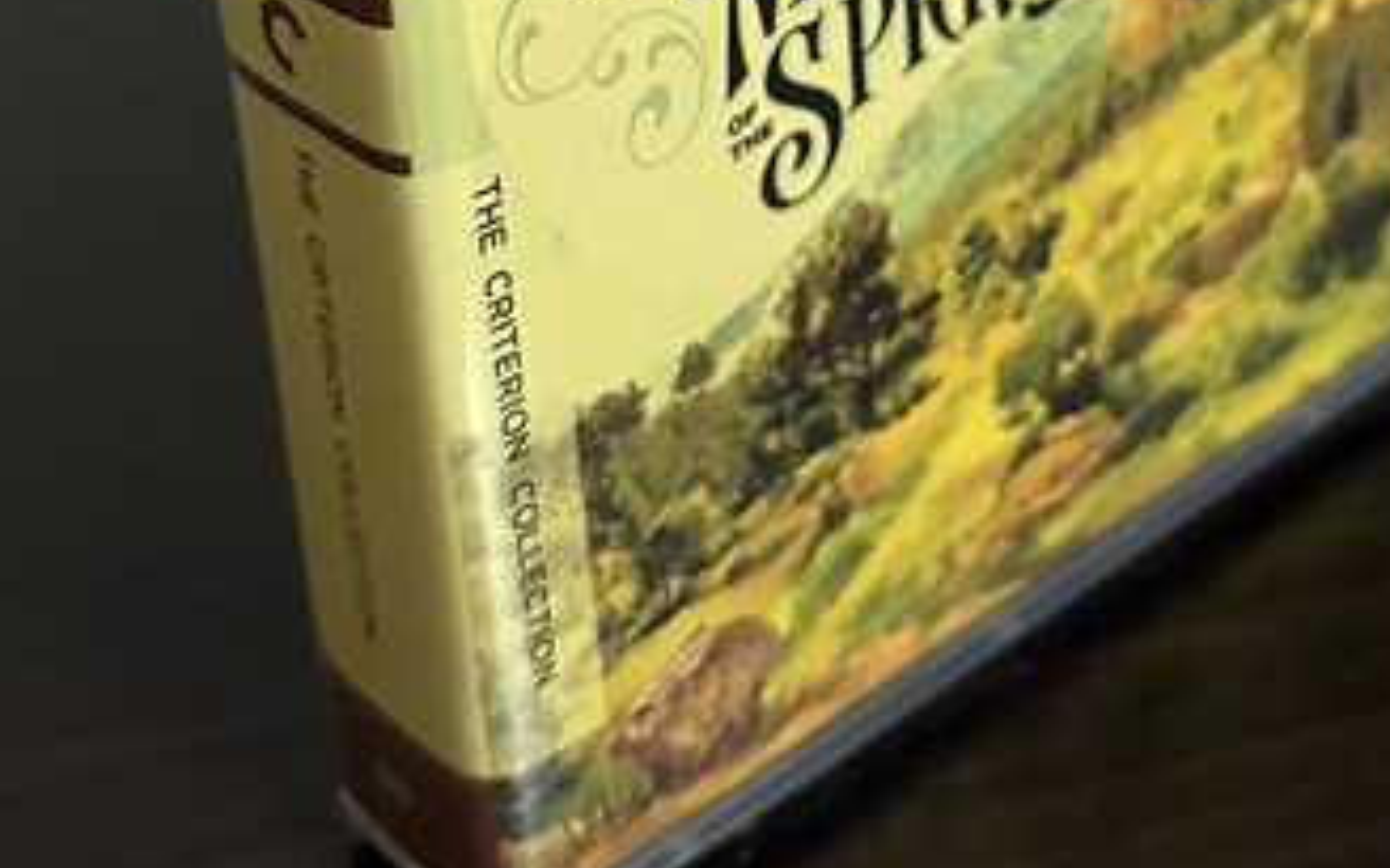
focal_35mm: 74
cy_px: -301
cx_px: 877
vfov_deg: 16.5
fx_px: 2803
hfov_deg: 27.7
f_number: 1.6
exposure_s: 1/30
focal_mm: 5.96
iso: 640
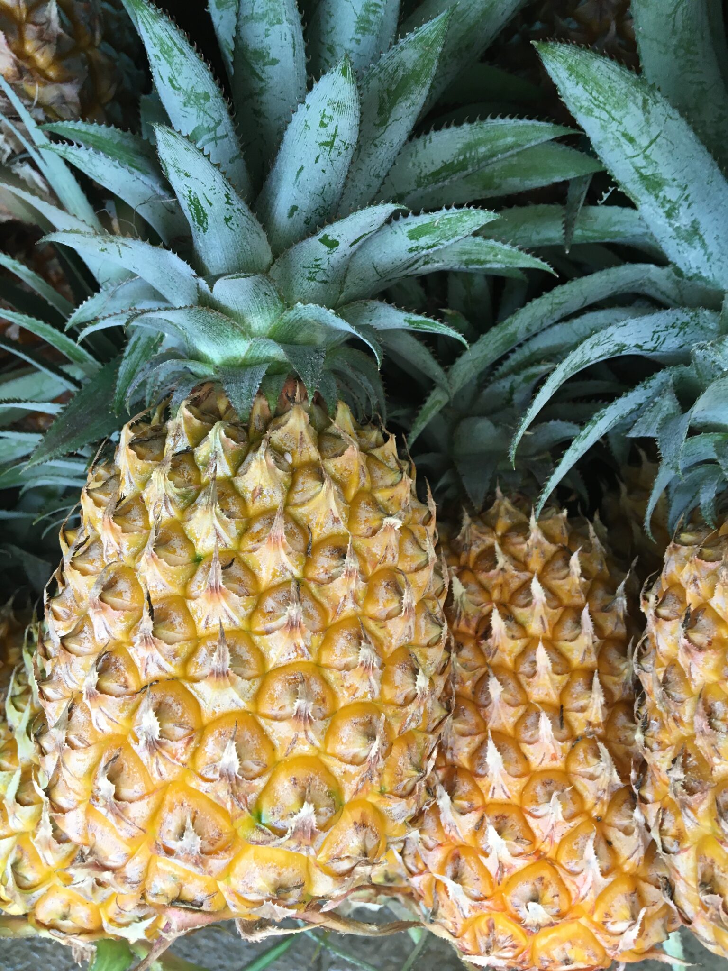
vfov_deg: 61.7
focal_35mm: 29
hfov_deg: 48.2
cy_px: 486
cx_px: 364
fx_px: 813
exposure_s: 1/33
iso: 40
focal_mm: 4.15
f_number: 2.2
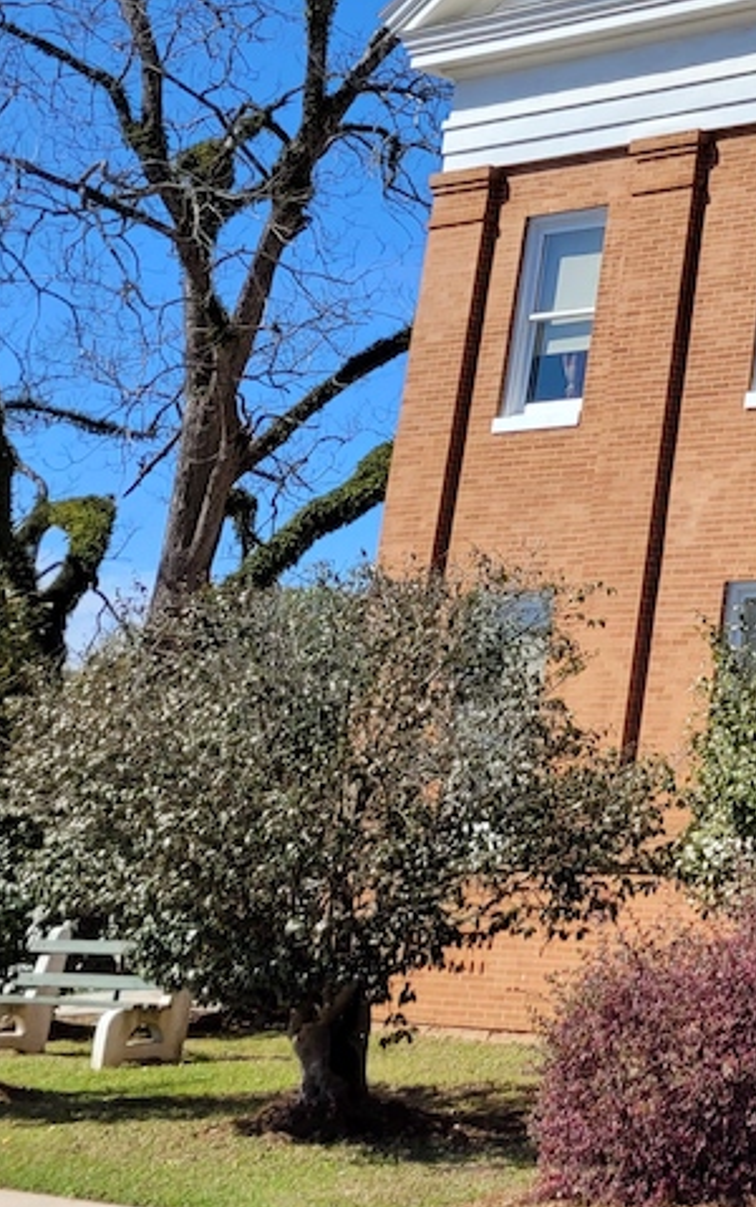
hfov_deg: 15.8
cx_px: 1411
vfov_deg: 28.4
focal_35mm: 69
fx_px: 2271
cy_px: 83
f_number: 1.8
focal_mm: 5.4
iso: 40
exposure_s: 1/2371
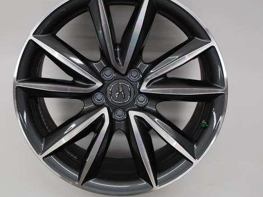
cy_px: 87
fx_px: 387
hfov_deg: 37.5
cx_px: 126
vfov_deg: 28.5
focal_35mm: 51
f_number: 4.5
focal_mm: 26
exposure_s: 1/50
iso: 200
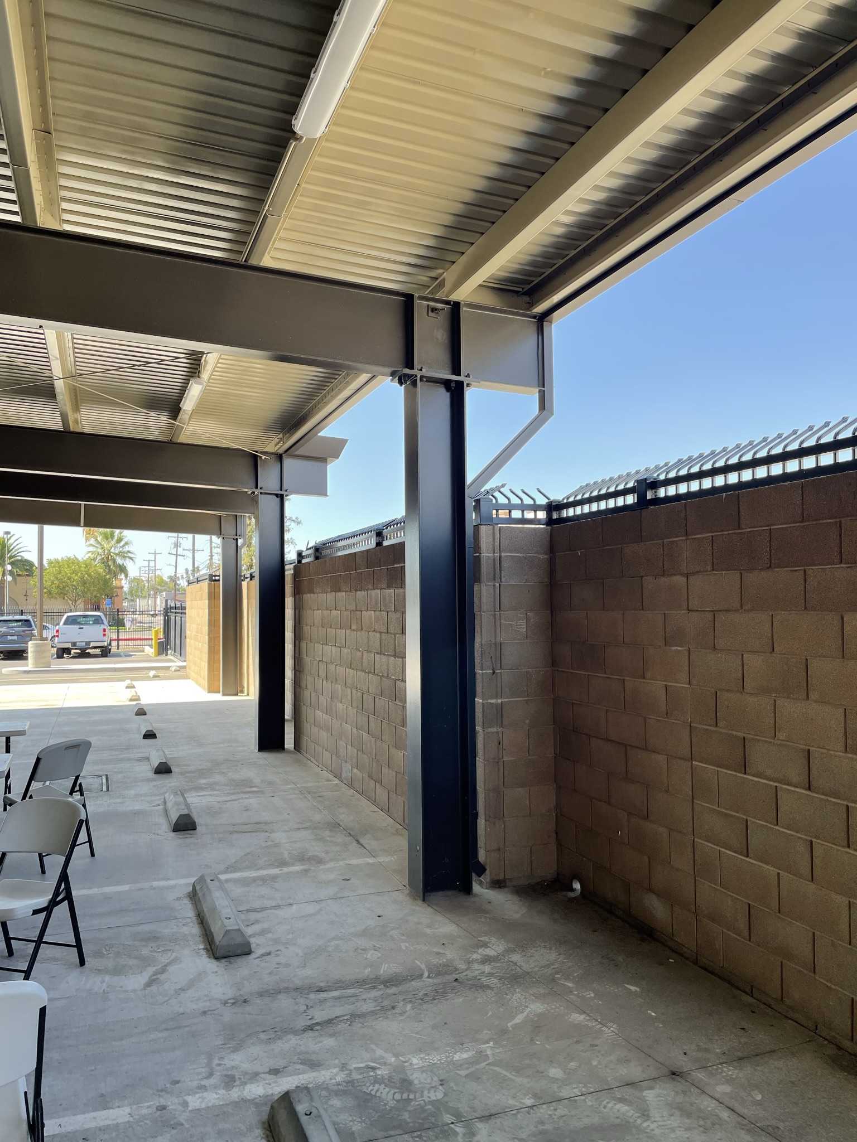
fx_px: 858
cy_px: 571
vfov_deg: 67.3
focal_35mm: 26
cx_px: 428
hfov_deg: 53.1
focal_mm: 4.2
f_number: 1.6
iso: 32
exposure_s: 1/384
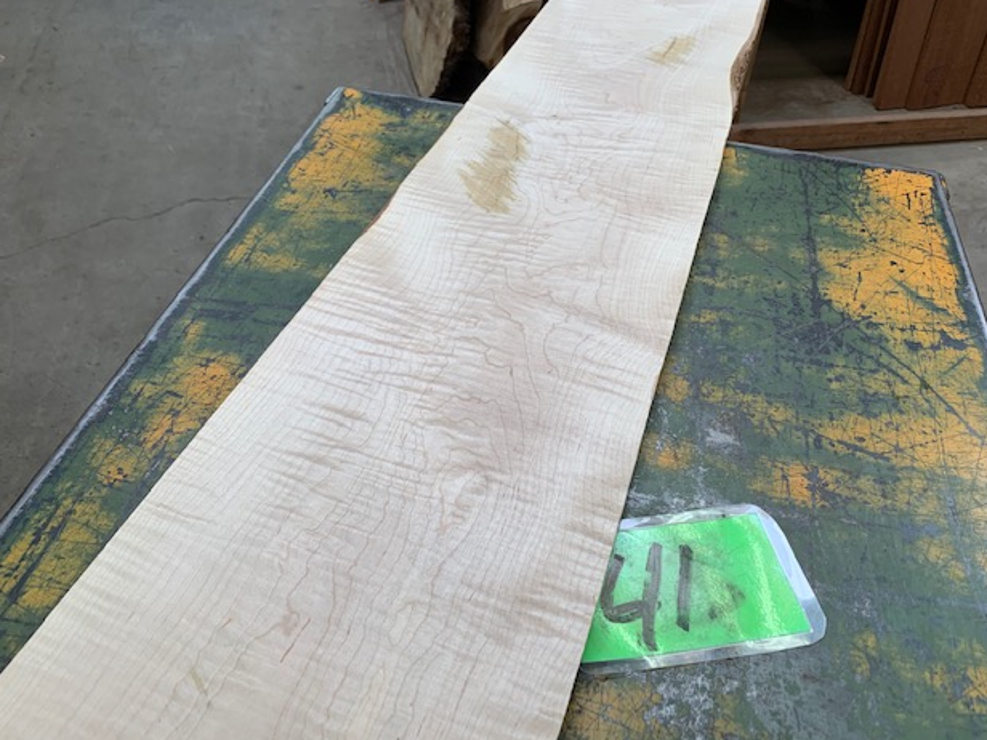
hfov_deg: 65.3
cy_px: 360
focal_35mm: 27
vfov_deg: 51.3
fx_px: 770
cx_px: 485
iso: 64
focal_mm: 4.25
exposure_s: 1/121
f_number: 1.8
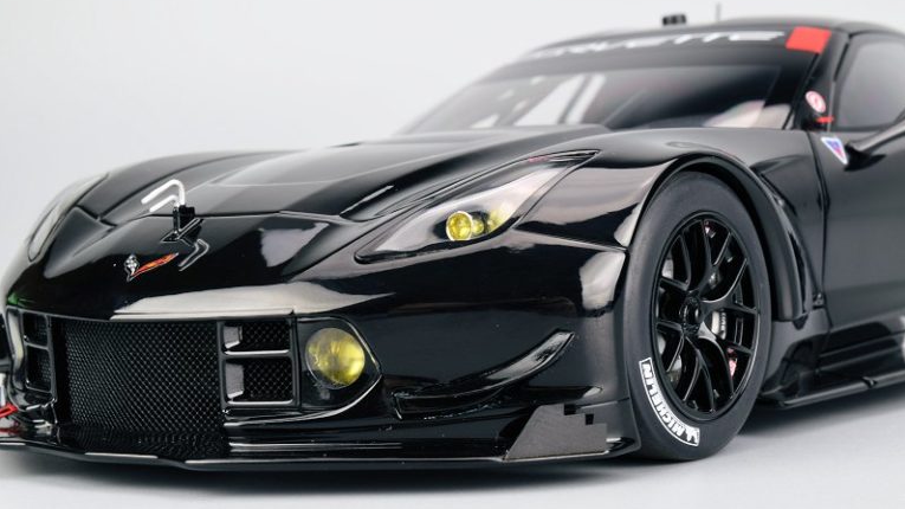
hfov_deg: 25.9
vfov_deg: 14.7
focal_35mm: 82
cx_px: 453
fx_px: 1967
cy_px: 285
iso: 100
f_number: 18
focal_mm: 52
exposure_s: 1/3
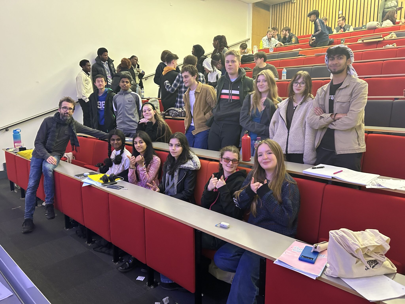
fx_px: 304
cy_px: 152
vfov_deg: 53.1
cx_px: 202
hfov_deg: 67.3
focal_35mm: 26
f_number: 1.5
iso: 500
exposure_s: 1/45
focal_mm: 5.7
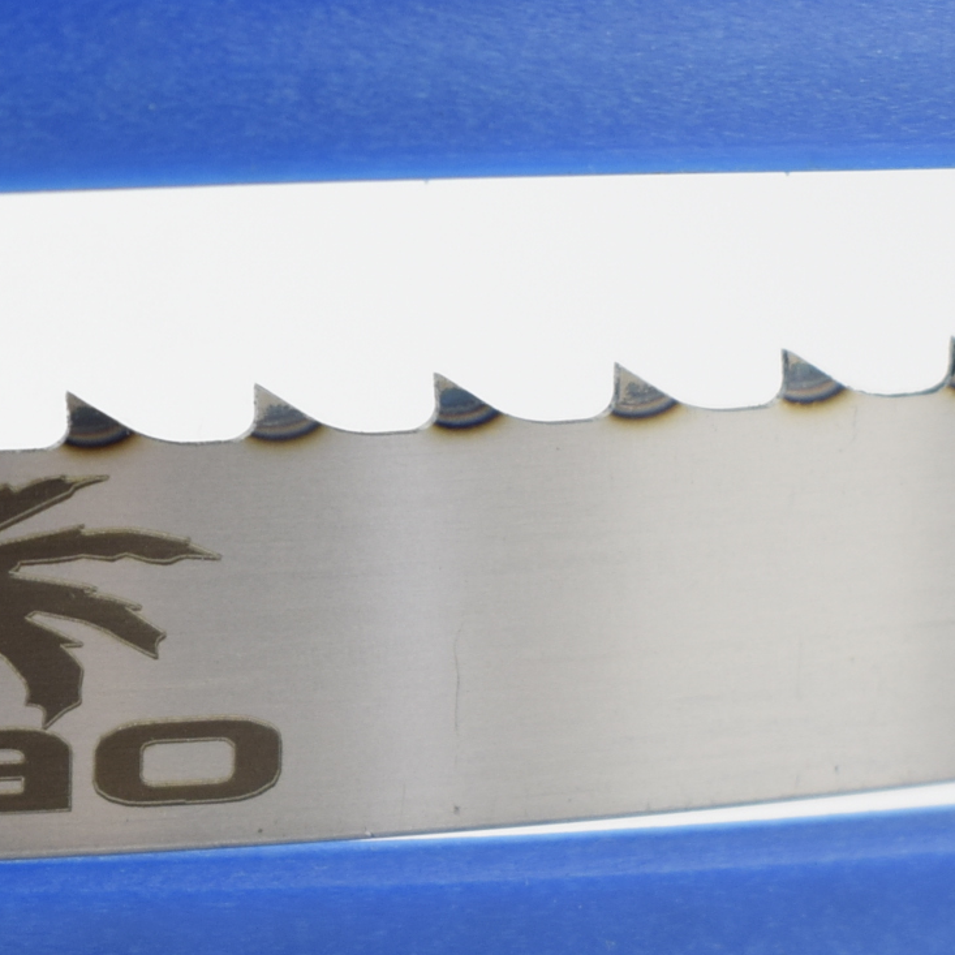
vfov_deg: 8.8
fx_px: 6180
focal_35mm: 198
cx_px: -93
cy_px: 692
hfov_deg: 8.8
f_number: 5.6
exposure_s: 1/125
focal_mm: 38
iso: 400
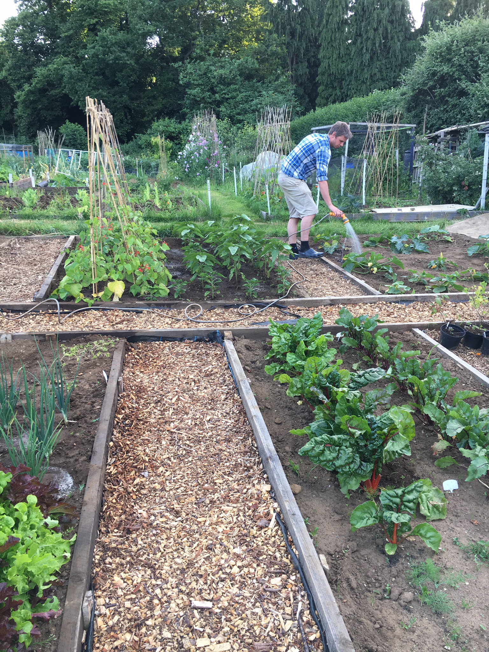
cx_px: 244
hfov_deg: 48.2
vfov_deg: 61.7
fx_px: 546
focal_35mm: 29
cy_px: 326
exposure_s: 1/50
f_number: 2.2
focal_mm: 4.15
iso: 32
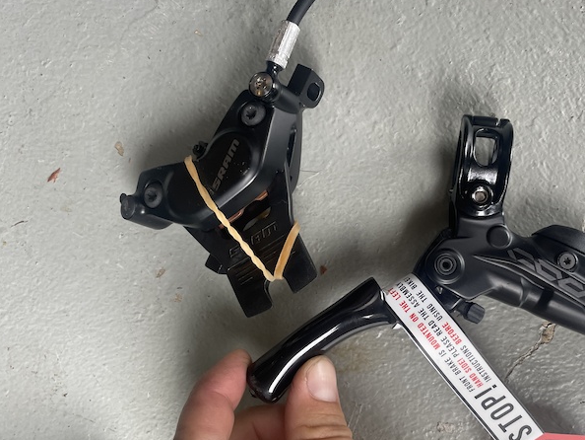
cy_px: 251
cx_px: 365
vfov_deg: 40.6
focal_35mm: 35
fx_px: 592
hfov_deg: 52.1
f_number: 1.6
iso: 50
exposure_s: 1/121
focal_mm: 4.2
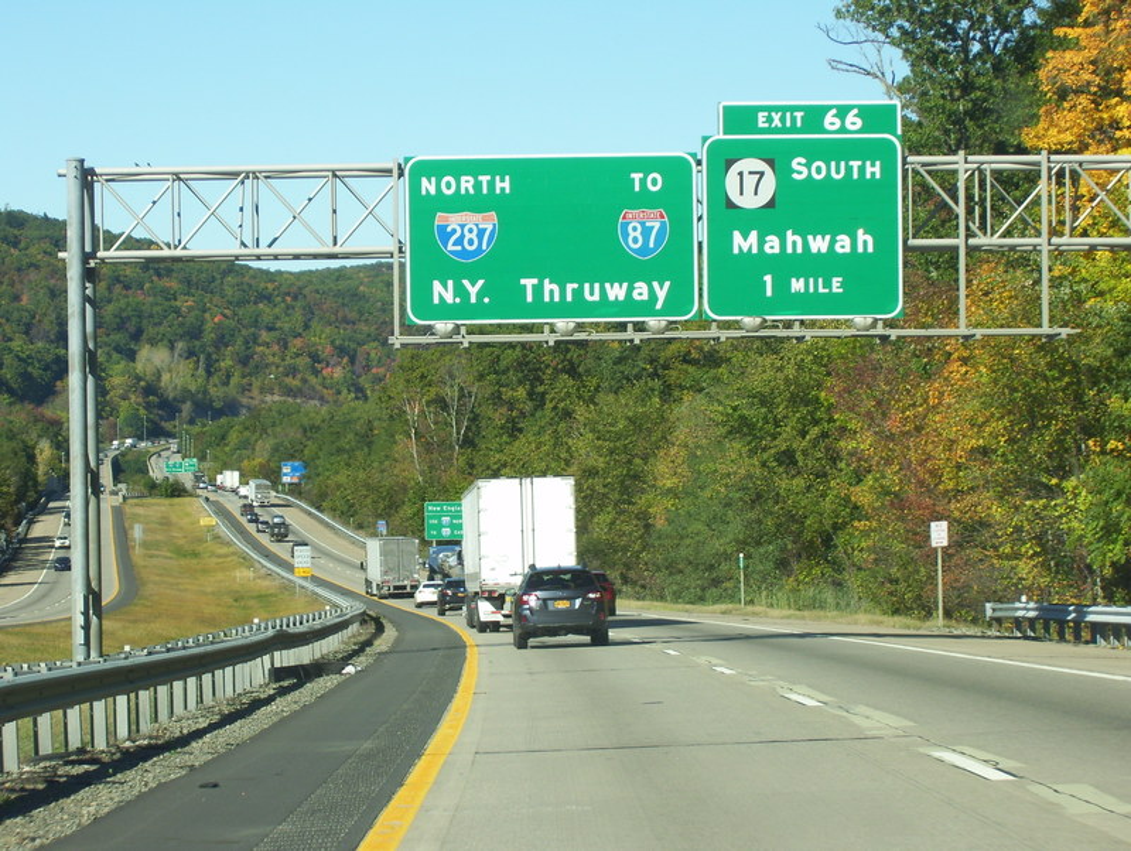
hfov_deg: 18.2
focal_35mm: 108
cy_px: 426
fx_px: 3533
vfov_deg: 13.7
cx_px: 566
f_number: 4.6
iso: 80
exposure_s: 1/400
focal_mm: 18
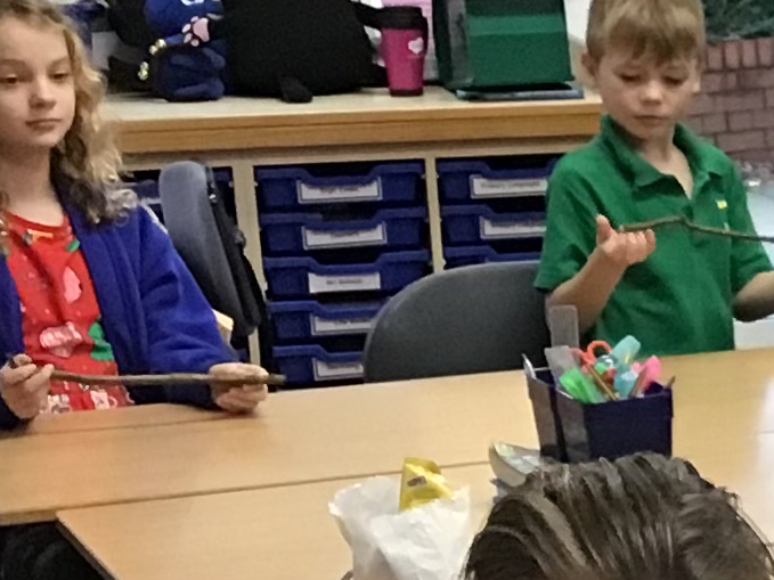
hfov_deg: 12.2
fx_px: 3331
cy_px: 612
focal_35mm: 149
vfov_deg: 9.9
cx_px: 1367
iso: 160
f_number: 2.4
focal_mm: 3.3
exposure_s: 1/33
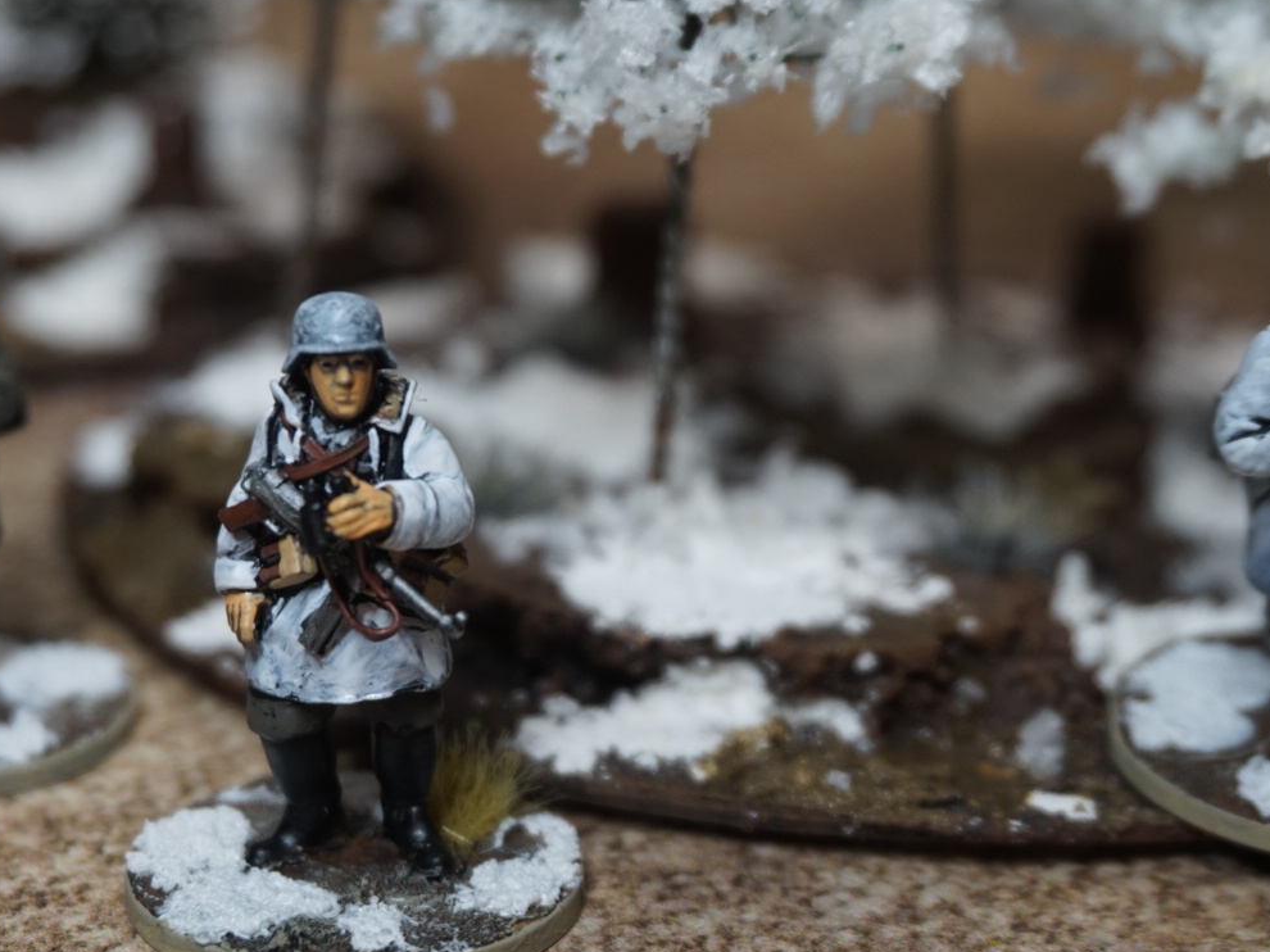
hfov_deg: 25.1
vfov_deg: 18.9
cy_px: 541
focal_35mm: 78
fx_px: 2853
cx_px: 591
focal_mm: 33
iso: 250
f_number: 5
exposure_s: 1/60
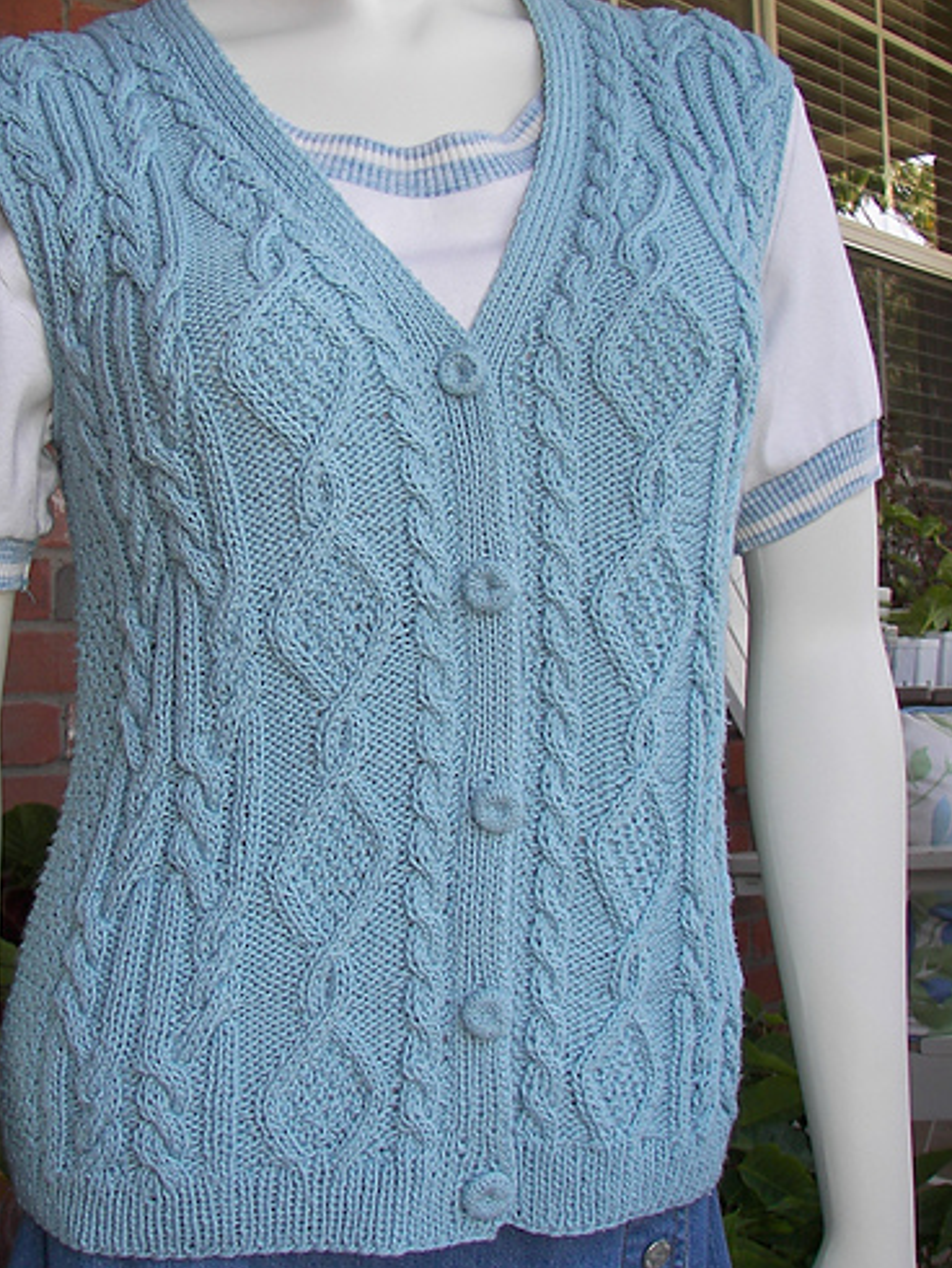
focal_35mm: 47
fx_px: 1722
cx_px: 354
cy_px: 613
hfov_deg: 30.8
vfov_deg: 40.4
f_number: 2.8
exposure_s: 1/125
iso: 50
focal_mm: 6
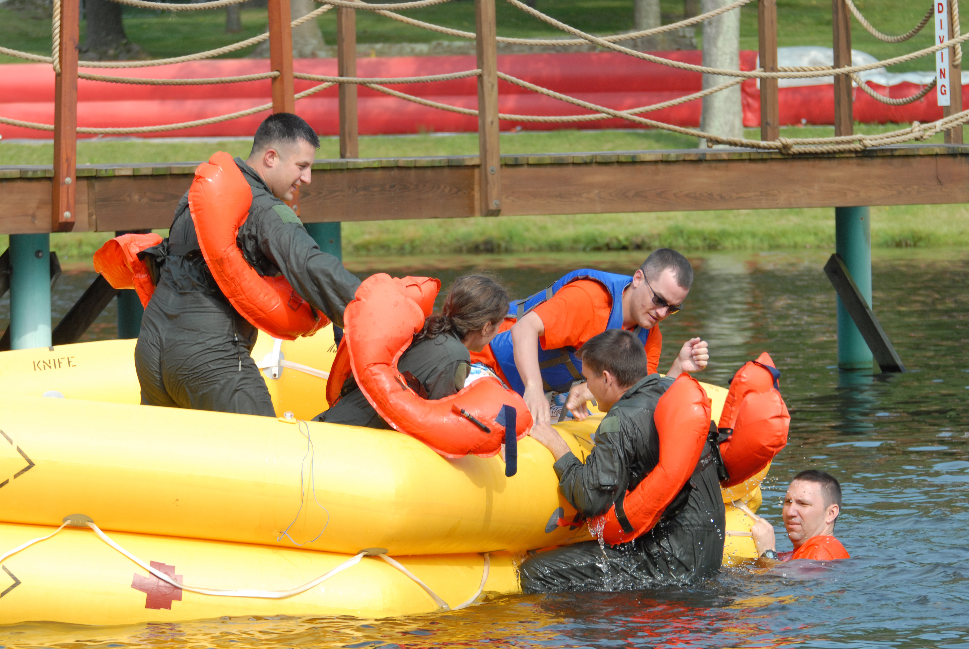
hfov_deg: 7.2
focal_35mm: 285
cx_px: 484
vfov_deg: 4.8
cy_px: 324
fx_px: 7680
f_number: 10
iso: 400
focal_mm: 190
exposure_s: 1/350
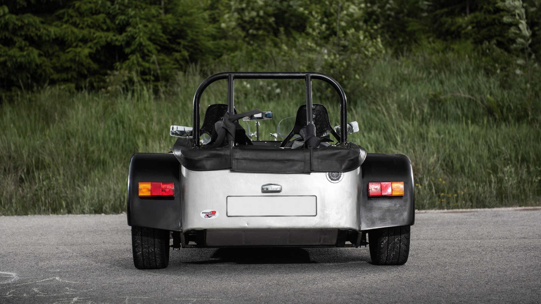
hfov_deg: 28.6
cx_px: 271
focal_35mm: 74
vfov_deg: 16.3
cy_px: 146
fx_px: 1061
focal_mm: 70
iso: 64
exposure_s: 1/160
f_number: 3.2
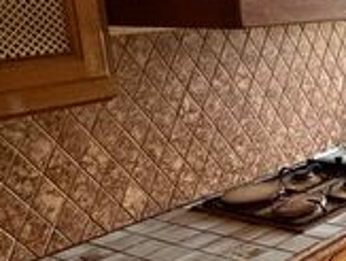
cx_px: 492
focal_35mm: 60
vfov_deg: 24.5
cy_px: 103
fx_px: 601
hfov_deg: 25.6
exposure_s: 1/60
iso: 800
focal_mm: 2.22
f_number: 2.2
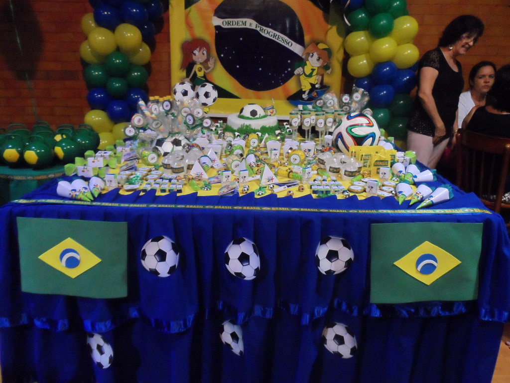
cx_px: 255
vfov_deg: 56.8
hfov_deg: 71.6
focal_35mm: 24
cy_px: 192
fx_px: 354
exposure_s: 1/30
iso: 640
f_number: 3.2
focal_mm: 4
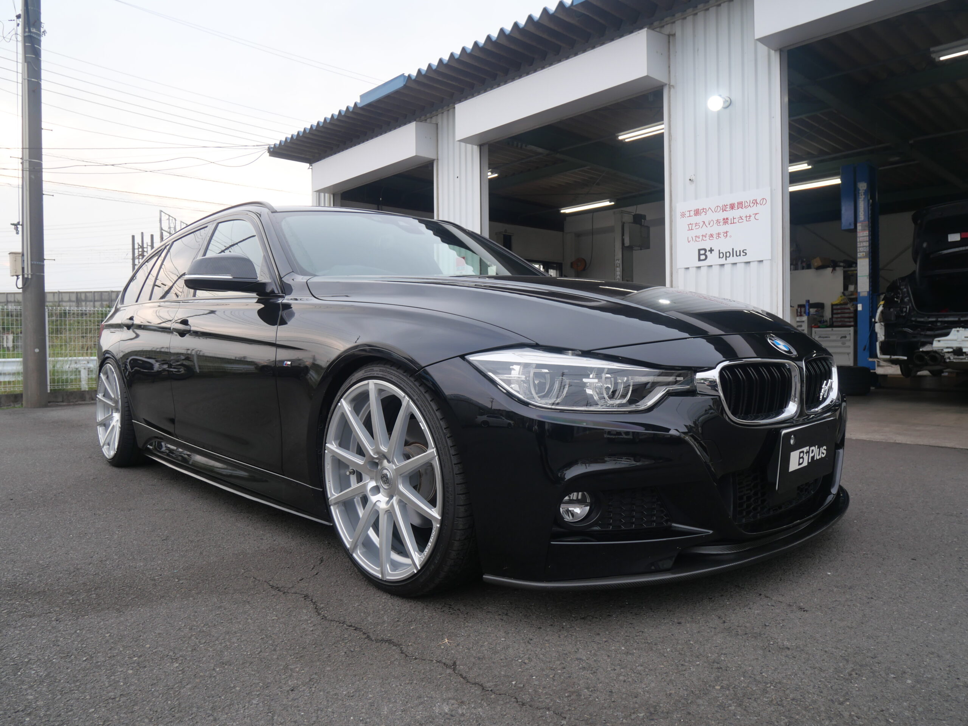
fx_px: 671
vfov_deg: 56.8
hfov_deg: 71.6
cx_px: 484
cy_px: 363
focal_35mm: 24
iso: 200
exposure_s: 1/160
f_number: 4
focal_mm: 12
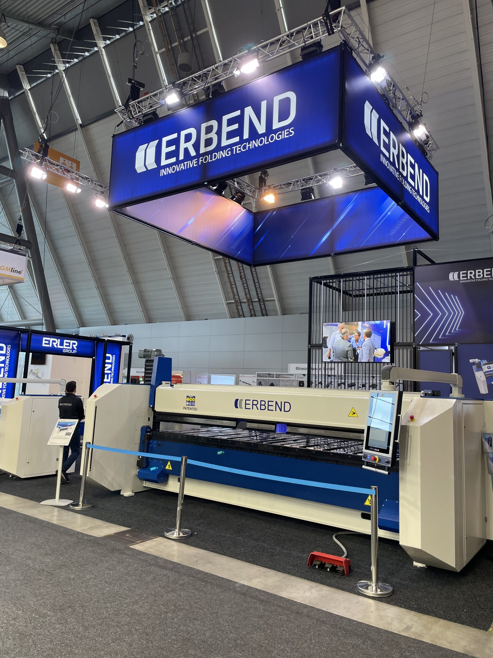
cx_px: 246
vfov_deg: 67.3
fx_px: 494
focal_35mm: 26
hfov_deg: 53.1
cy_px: 329
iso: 100
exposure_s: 1/100
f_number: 1.6
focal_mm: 4.2
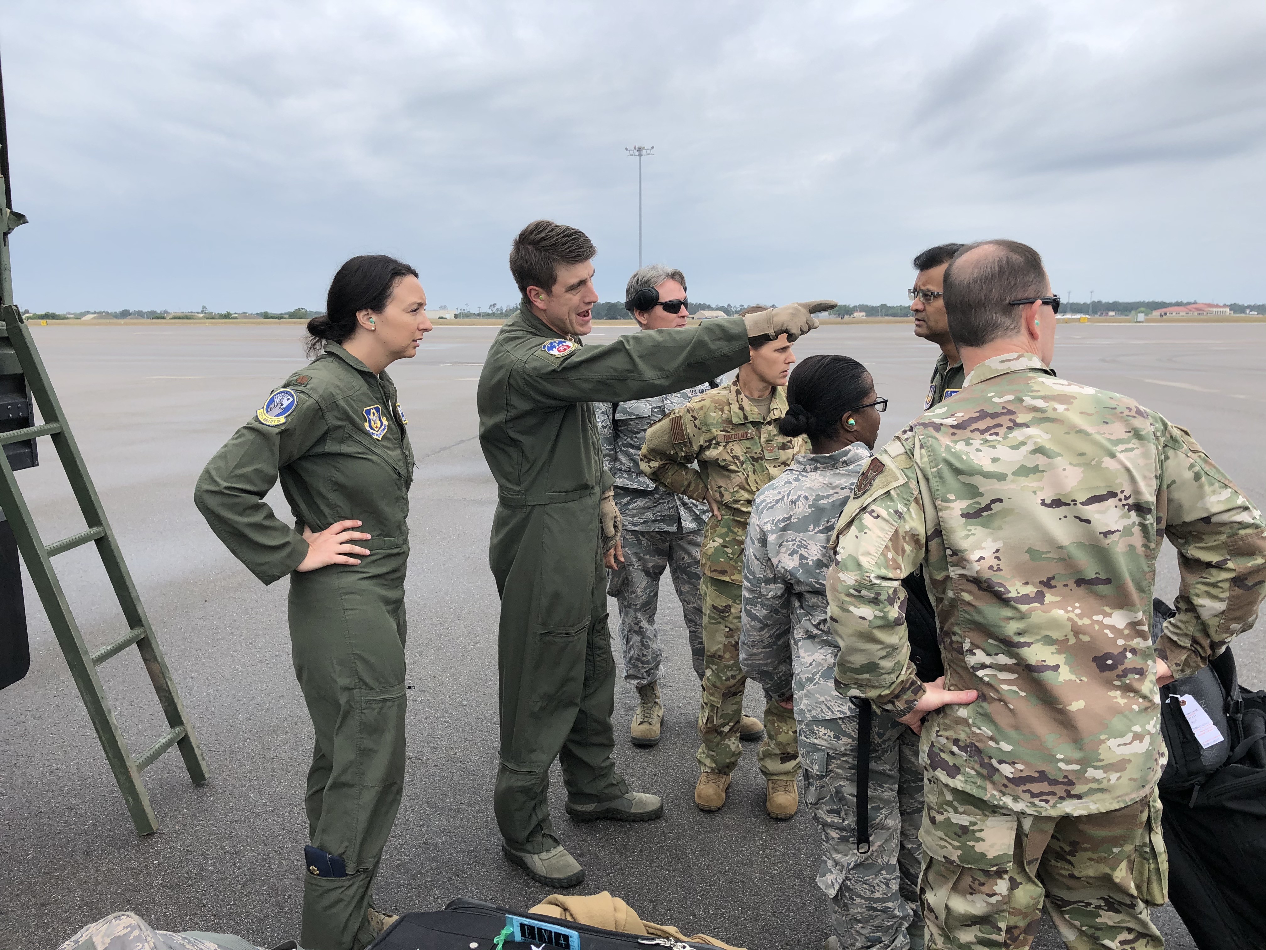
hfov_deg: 63.4
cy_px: 475
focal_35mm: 28
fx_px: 1024
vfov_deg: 49.7
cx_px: 633
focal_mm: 4
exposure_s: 1/571
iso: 20
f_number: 1.8
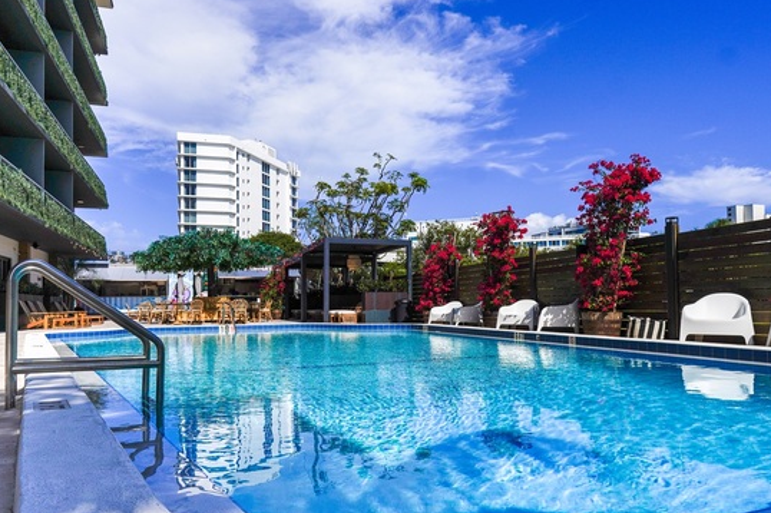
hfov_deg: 71.5
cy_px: 260
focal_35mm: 25
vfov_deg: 51.2
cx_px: 391
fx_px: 535
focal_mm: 16
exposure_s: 1/2000
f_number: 7.1
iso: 100
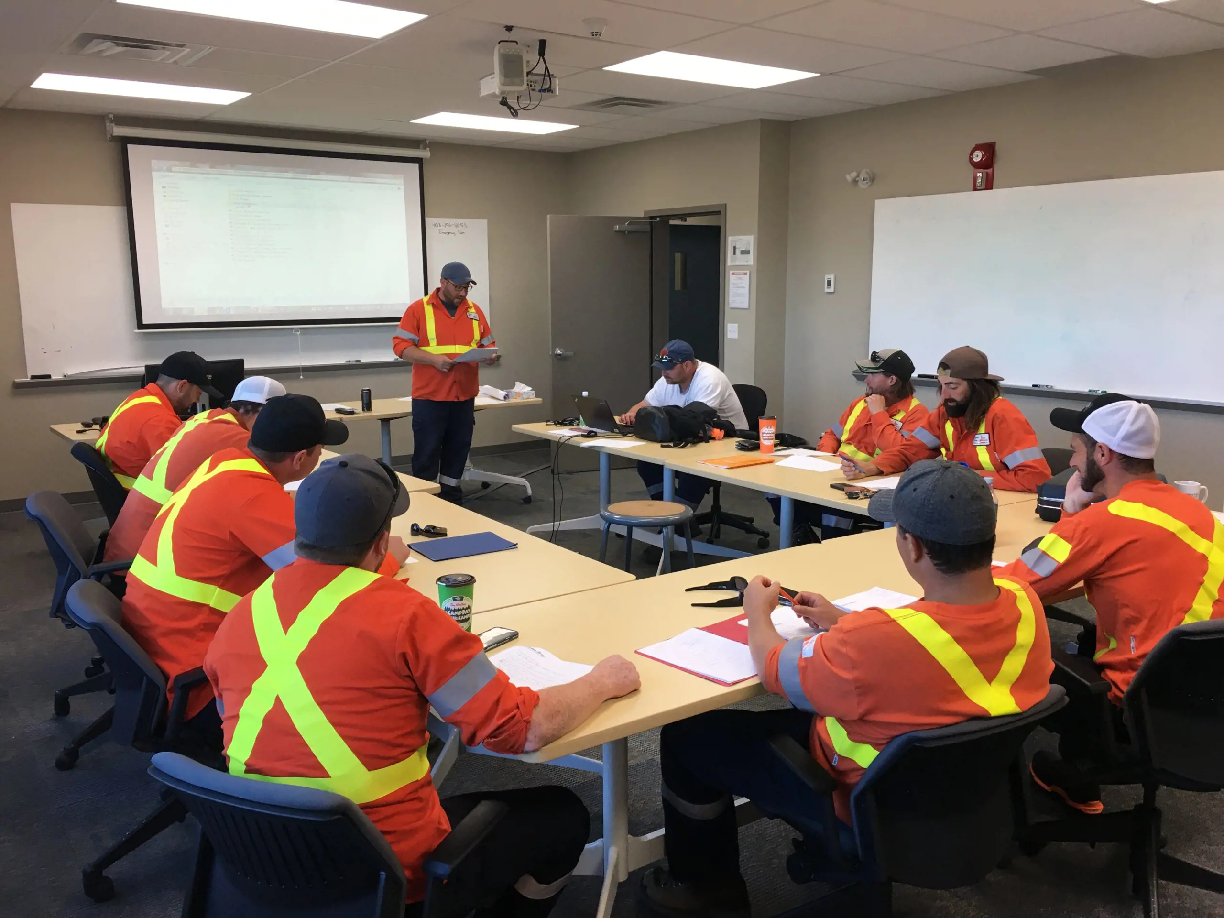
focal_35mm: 29
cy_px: 459
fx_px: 1025
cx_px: 612
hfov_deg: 61.7
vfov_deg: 48.2
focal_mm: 4.15
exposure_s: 1/40
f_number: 2.2
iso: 25
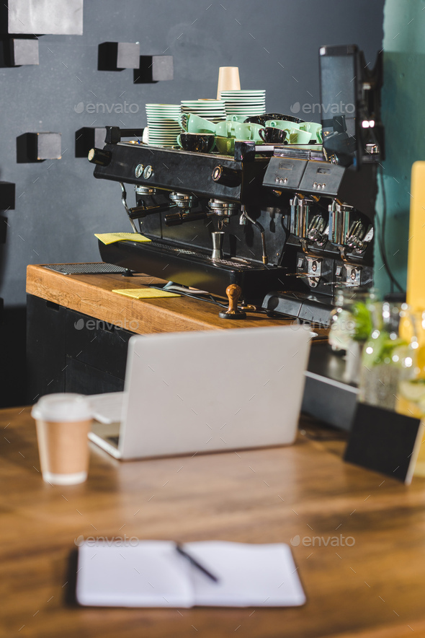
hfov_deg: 16.1
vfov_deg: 23.9
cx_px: 212
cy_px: 319
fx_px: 1504
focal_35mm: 85
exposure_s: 1/160
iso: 250
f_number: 3.5
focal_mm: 85
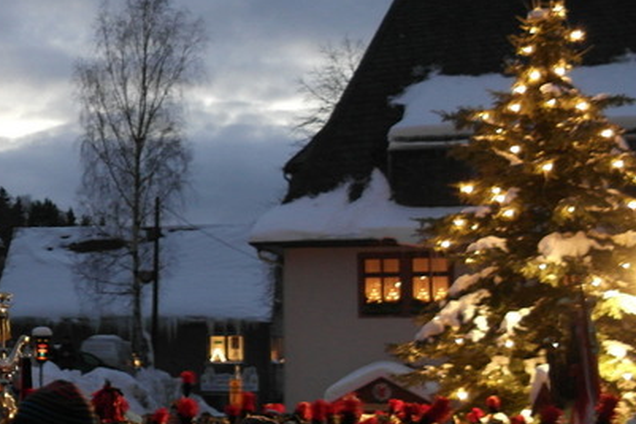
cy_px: 118
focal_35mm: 69
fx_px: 1218
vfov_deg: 19.6
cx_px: -98
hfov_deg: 26.5
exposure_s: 1/8
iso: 800
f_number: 3.5
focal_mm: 18
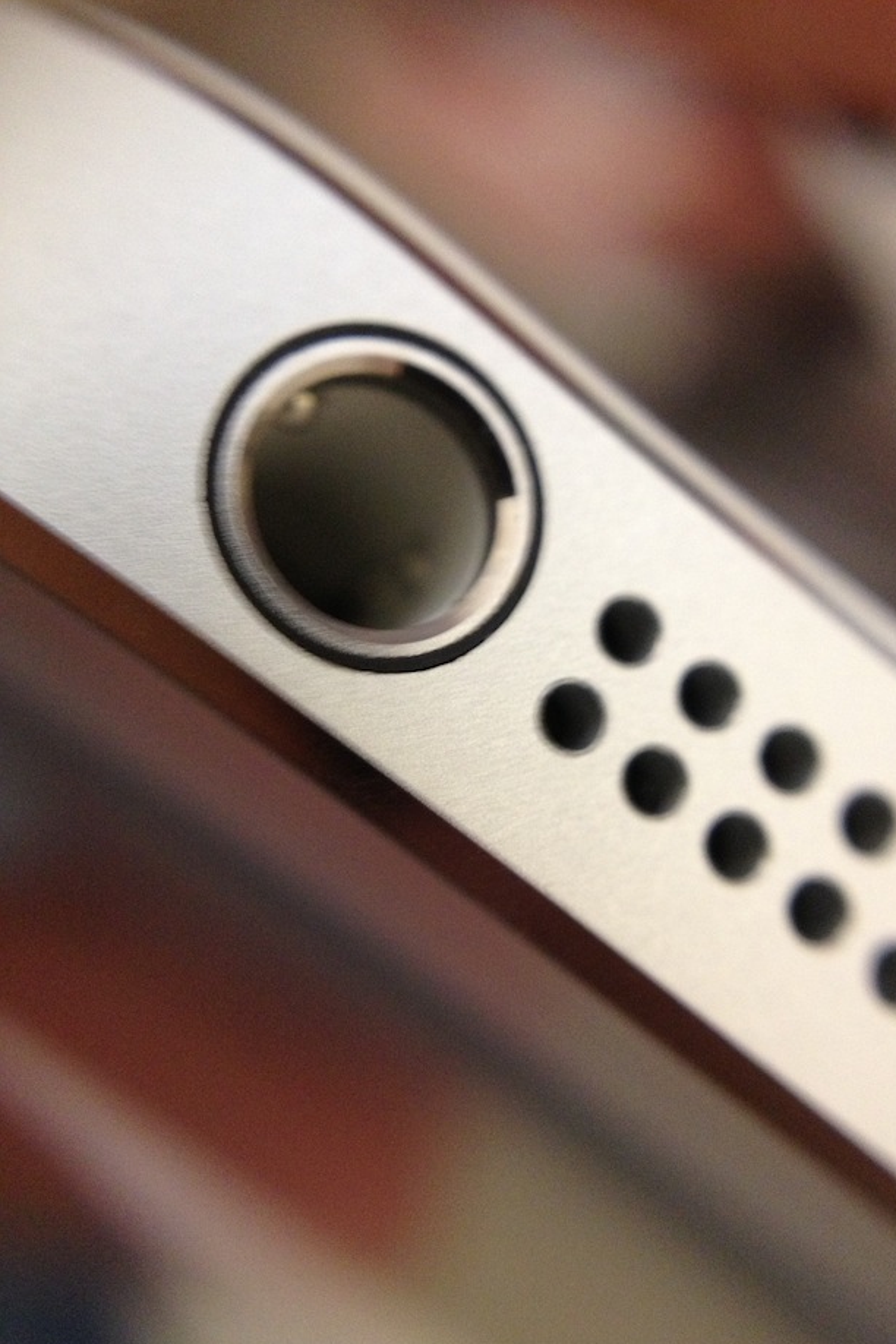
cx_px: 511
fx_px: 1381
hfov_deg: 35.9
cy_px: 680
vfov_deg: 51.9
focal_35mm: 37
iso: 250
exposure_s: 1/20
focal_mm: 4.28
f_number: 2.4
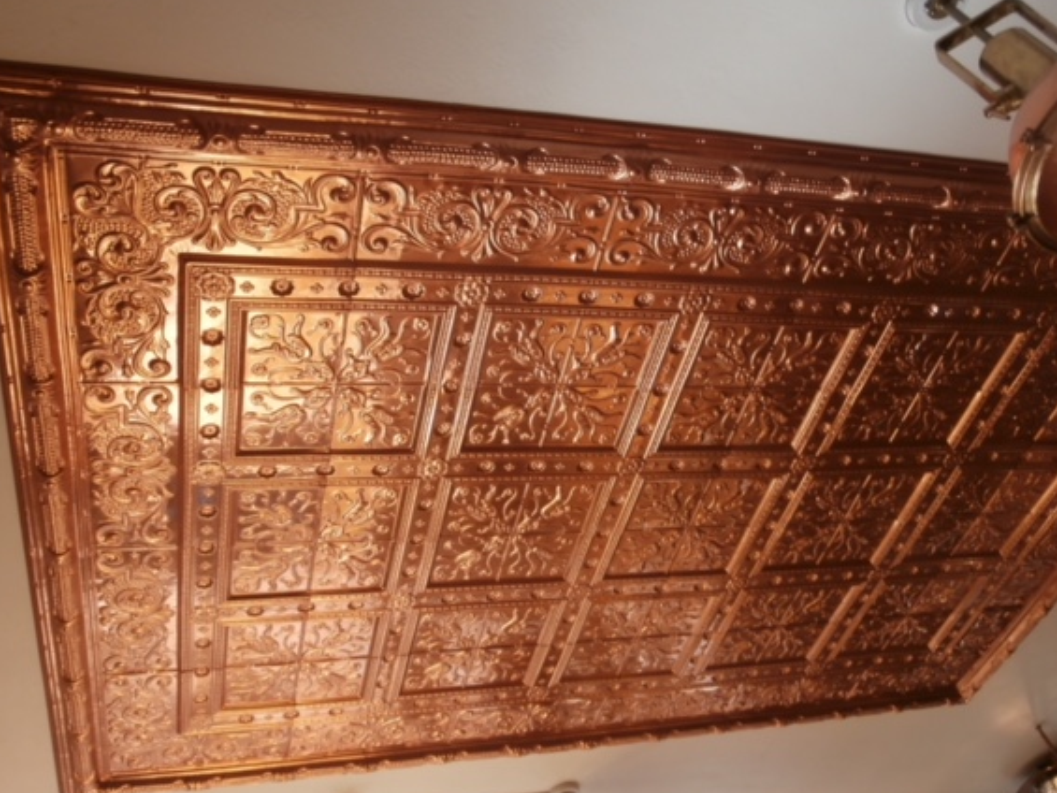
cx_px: 522
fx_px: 1038
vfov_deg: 41.8
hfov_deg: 53.9
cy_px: 398
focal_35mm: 34
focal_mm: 5.36
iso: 100
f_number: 3.5
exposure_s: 1/80
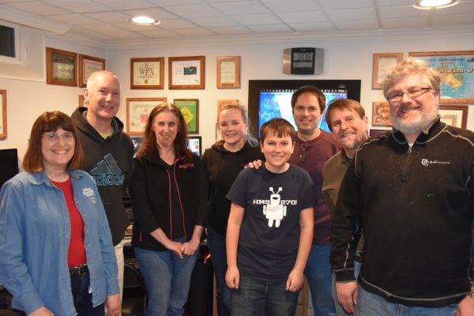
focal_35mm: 33
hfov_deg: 57.2
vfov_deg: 40.0
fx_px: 434
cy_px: 158
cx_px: 237
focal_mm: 22
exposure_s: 1/60
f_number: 3.8
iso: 1800
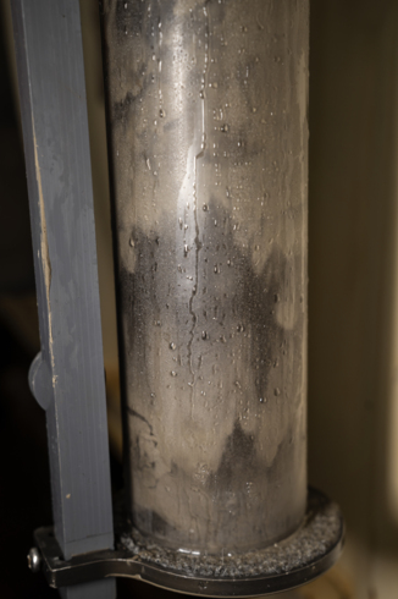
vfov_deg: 40.4
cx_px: 200
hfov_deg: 27.5
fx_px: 814
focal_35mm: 49
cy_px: 296
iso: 160
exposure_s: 1/125
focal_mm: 48
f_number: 3.5
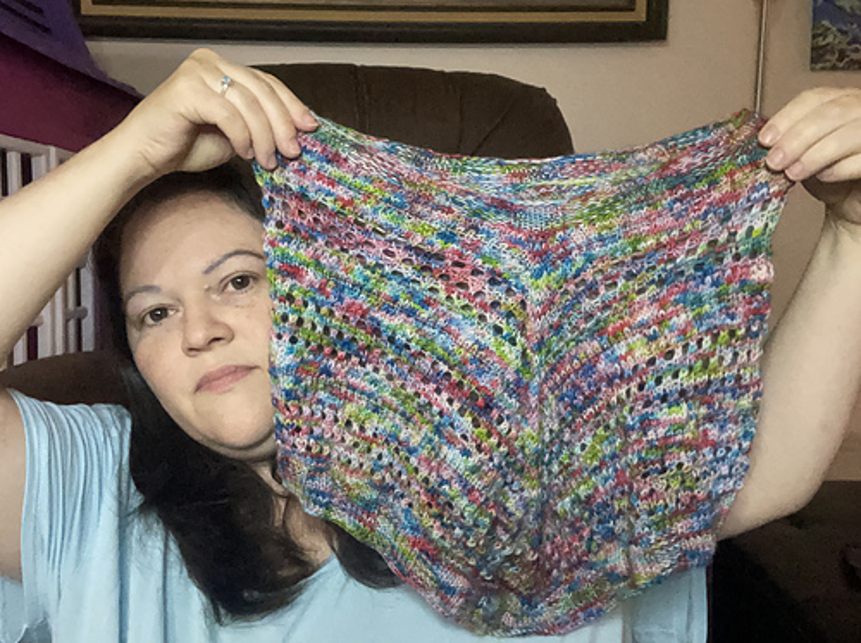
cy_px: 322
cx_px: 430
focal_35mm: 30
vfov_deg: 46.7
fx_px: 745
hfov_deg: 60.1
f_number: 2.2
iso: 800
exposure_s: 1/30
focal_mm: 2.71
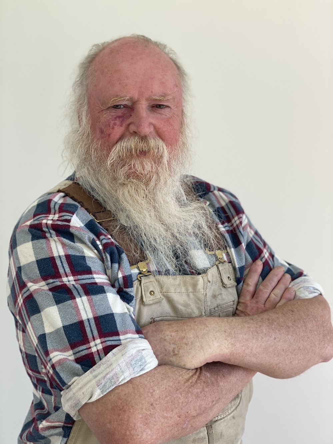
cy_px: 222
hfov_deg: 28.0
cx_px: 166
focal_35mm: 52
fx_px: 667
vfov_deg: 36.8
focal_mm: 6
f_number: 2
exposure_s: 1/122
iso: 40
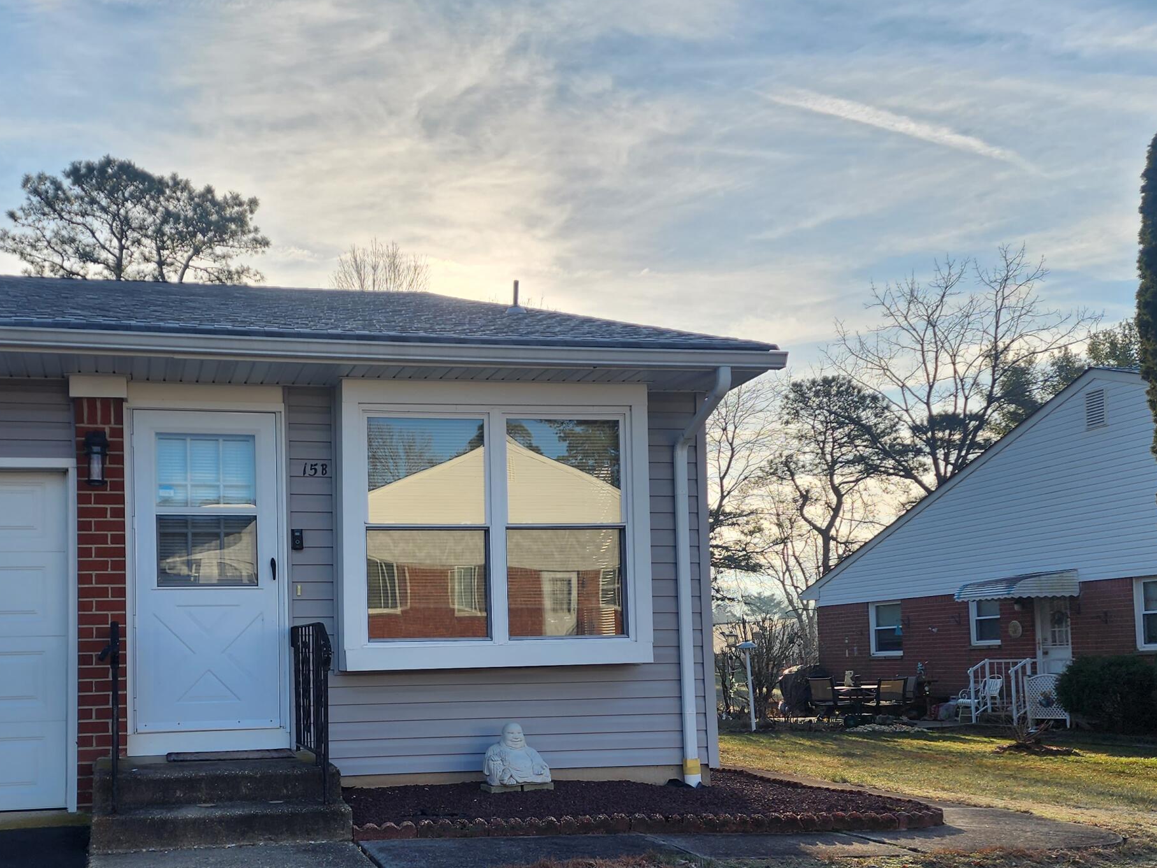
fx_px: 1270
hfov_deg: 48.1
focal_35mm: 38
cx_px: 375
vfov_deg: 37.3
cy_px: 577
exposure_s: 1/736
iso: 12
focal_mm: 6.4
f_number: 1.8
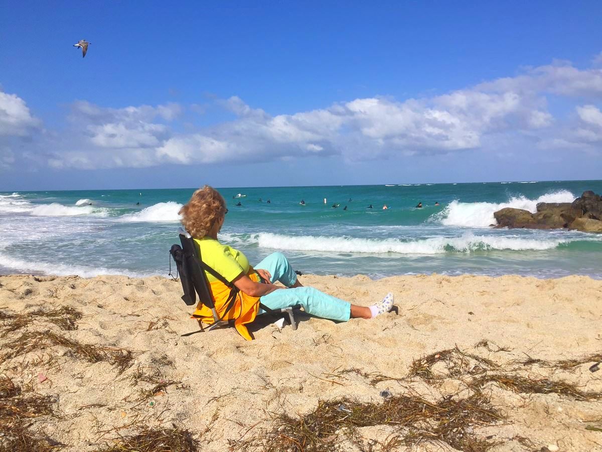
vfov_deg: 48.2
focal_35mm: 29
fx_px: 504
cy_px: 226
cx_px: 301
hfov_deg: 61.7
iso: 32
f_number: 2.2
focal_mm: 4.15
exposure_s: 1/4405
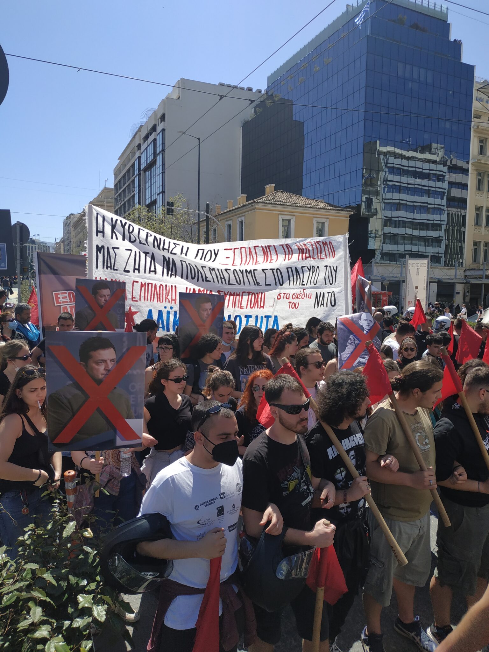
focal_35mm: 24
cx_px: 244
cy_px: 326
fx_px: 452
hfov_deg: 56.8
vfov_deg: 71.6
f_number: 1.9
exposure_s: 1/2147
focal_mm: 3.94
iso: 125
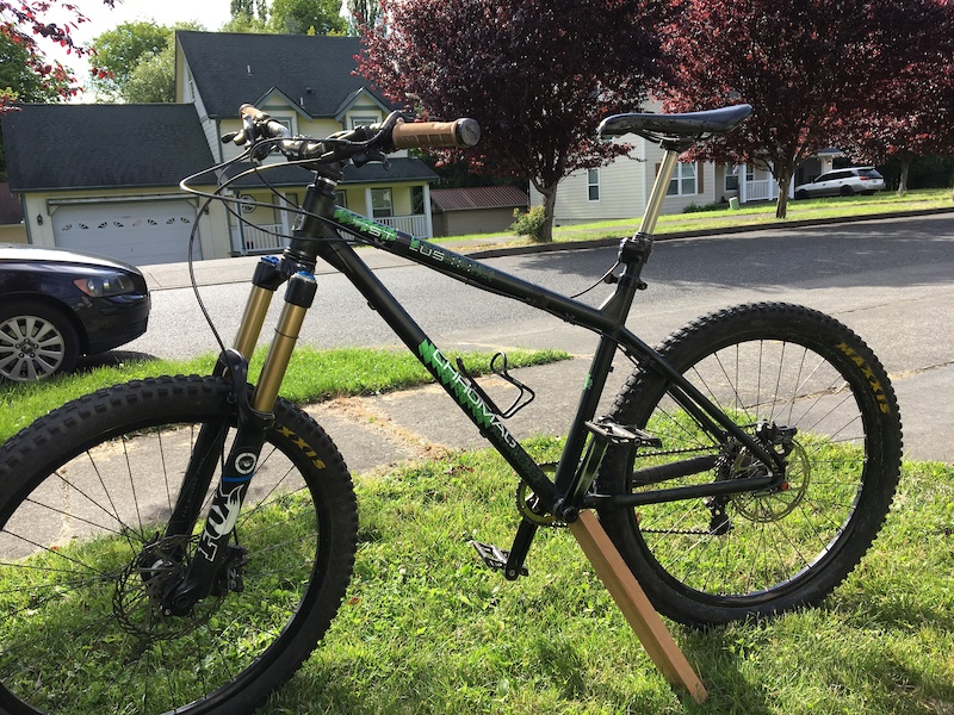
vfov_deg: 48.2
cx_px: 477
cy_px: 358
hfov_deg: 61.7
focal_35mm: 29
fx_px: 799
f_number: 2.2
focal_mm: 4.15
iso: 25
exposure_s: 1/657
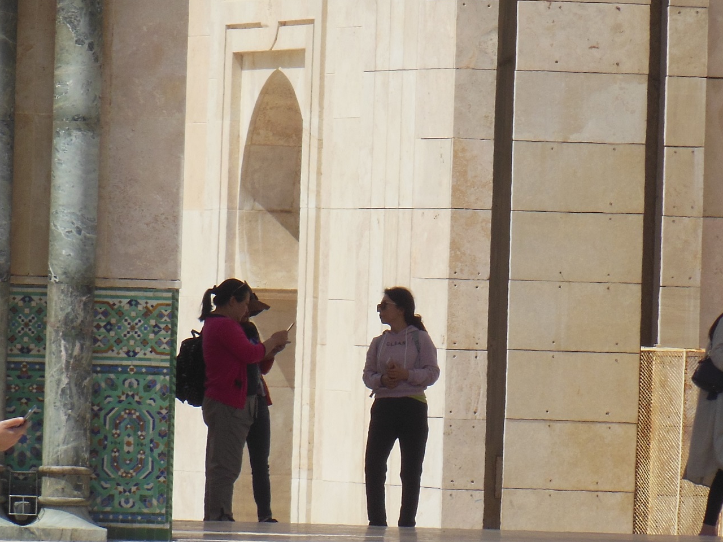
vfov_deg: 2.2
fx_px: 13869
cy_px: 400
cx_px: 302
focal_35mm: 664
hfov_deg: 3.0
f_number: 5.7
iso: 125
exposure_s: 1/800
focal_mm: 60.7
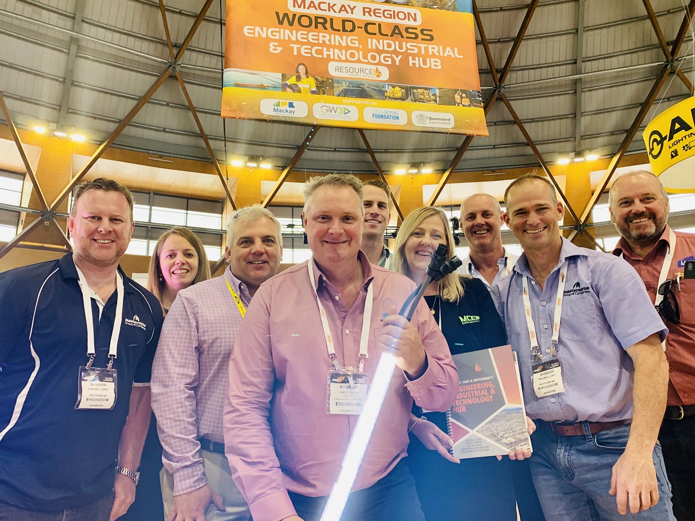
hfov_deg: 67.3
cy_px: 260
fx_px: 522
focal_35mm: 26
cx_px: 348
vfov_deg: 53.1
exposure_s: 1/50
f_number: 1.8
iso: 100
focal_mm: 4.25
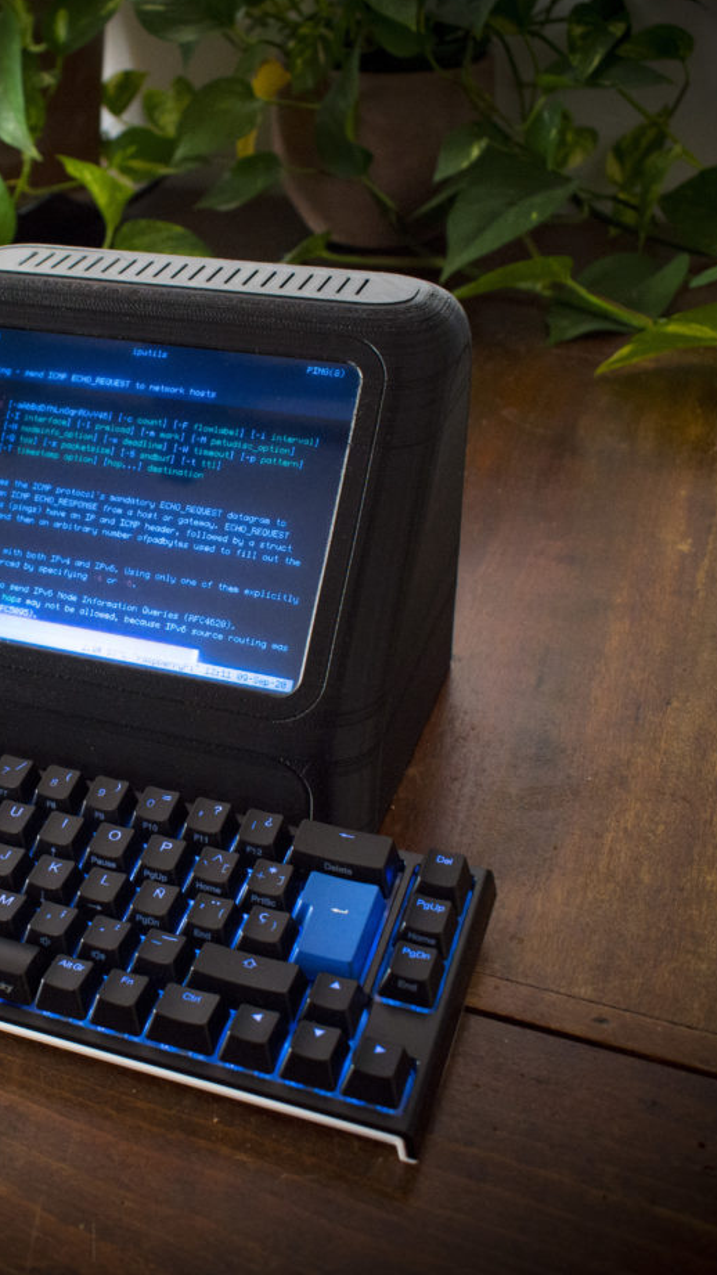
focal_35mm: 43
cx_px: 101
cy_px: 636
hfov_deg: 26.9
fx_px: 1453
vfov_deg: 47.4
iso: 1250
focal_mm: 18
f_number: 3.5
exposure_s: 1/30
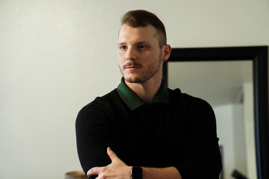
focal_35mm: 84
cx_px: 134
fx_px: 628
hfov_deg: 24.2
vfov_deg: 16.3
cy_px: 90
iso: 1600
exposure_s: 1/100
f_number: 2.8
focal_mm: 56
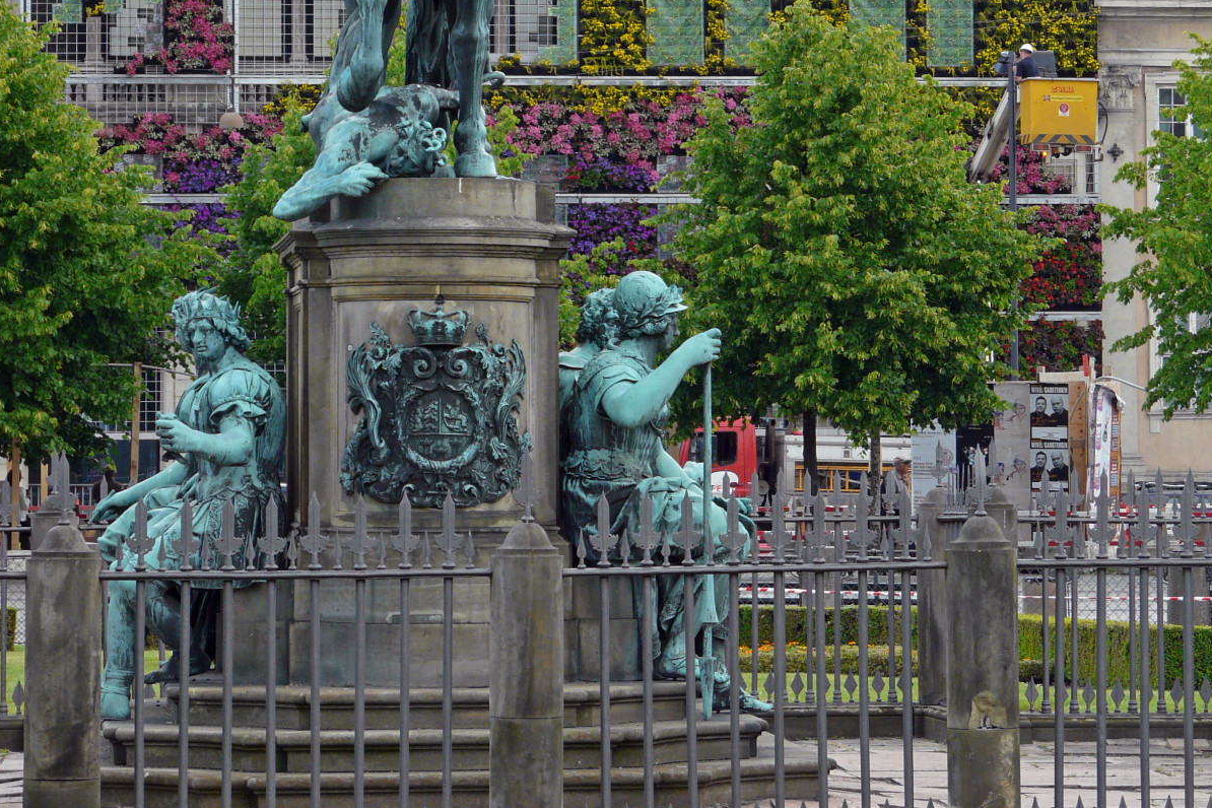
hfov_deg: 12.6
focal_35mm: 163
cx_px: 606
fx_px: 5487
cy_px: -3
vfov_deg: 8.4
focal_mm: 19.2
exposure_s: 1/200
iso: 100
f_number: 4
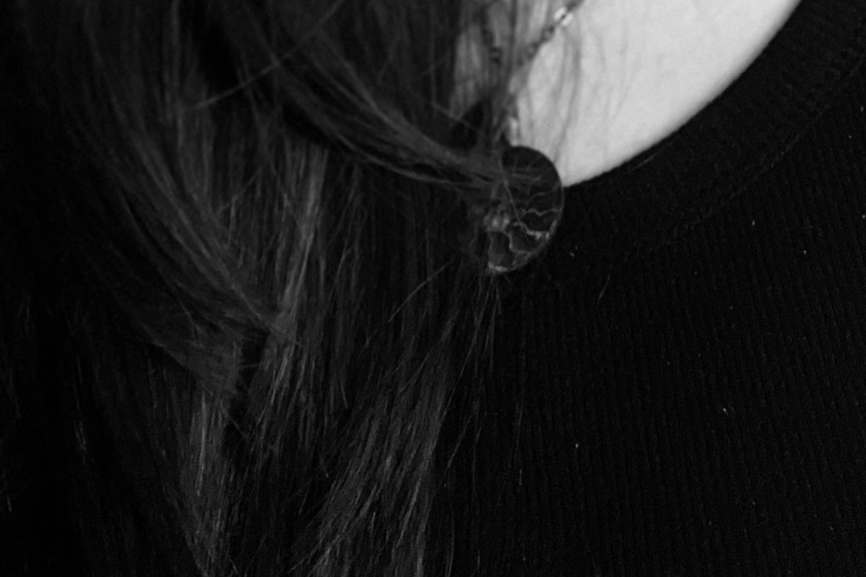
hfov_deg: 24.3
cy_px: -468
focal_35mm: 83
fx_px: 1996
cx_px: 584
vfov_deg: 14.4
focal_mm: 2.71
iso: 400
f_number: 2.2
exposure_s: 1/31
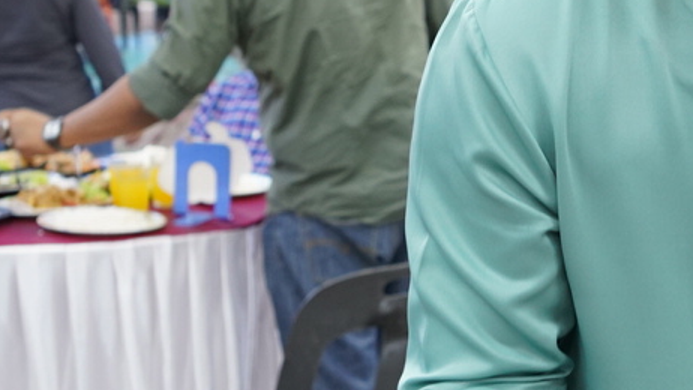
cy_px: 298
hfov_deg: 18.0
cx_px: 938
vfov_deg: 11.0
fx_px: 2022
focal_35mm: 110
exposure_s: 1/40
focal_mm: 30
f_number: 4
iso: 1000
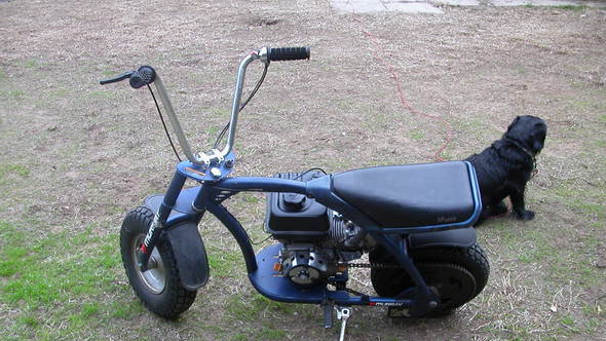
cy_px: 230
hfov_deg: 49.4
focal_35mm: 41
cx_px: 307
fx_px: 659
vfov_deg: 28.8
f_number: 2.7
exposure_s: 1/92.1
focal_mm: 5.6
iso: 100
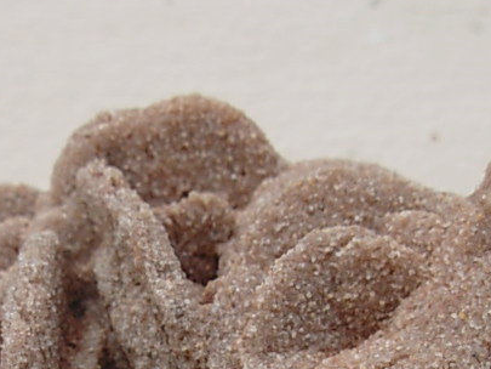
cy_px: 419
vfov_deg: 15.0
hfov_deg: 20.4
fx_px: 1362
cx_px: 222
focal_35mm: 96
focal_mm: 6.3
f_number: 2.9
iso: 50
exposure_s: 1/332
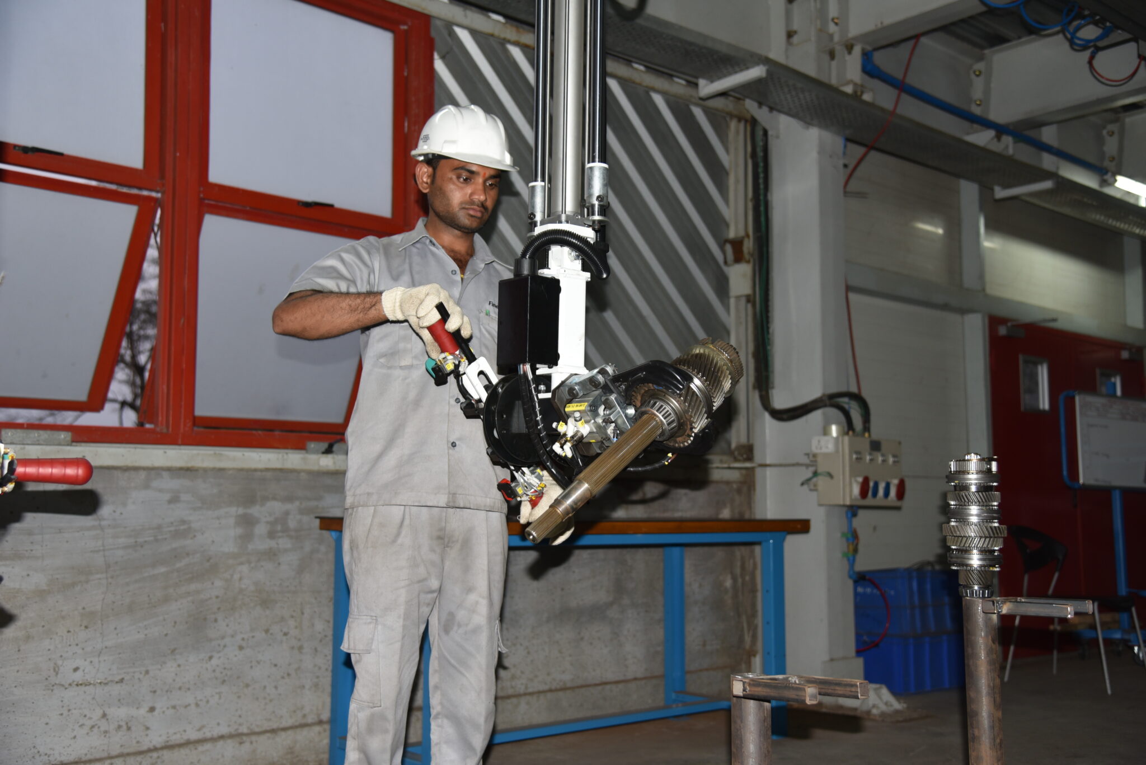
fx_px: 1210
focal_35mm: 38
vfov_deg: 35.1
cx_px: 573
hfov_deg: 50.7
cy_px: 382
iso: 500
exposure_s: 1/60
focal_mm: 38
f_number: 4.5
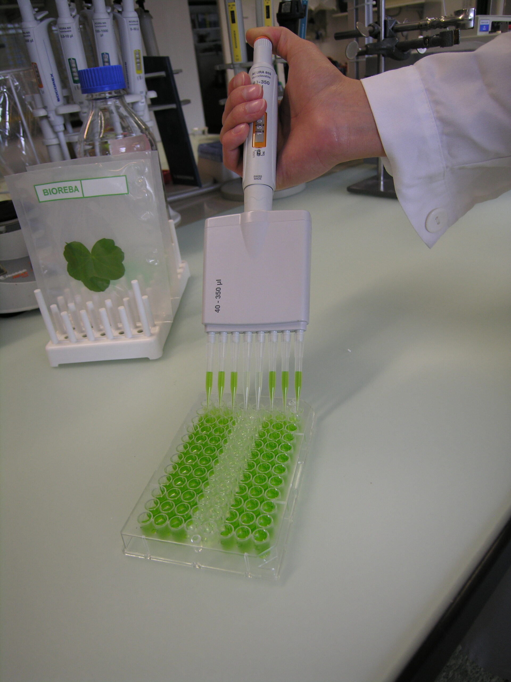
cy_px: 341
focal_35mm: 24
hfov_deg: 56.8
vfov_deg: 71.6
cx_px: 256
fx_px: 472
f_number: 2.6
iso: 50
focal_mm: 6.1
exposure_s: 1/18.8
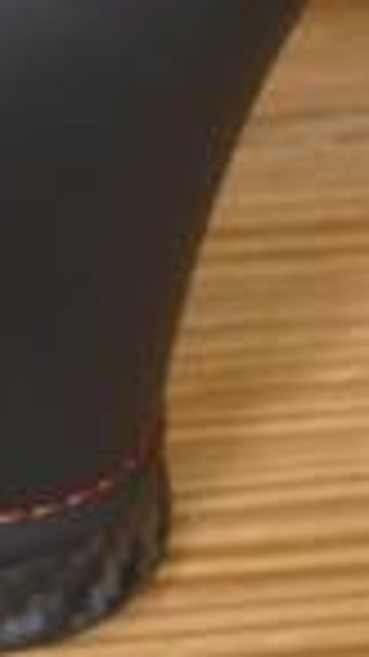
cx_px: 819
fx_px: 3466
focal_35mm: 199
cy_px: -389
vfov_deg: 10.4
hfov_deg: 5.9
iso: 1000
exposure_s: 1/80
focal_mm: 9.88
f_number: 2.9
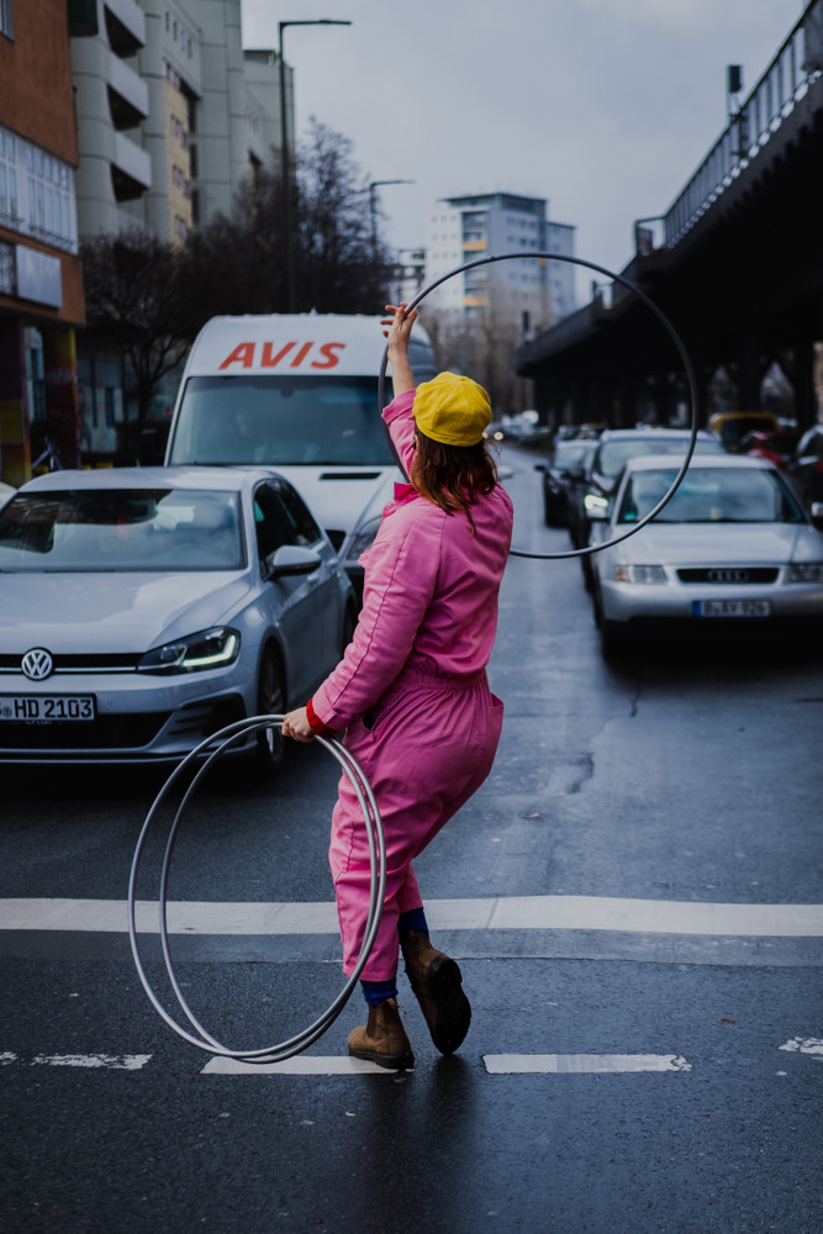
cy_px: 617
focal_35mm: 53
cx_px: 412
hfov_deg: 25.5
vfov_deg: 37.5
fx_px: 1817
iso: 400
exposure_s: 1/4000
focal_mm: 35
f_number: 2
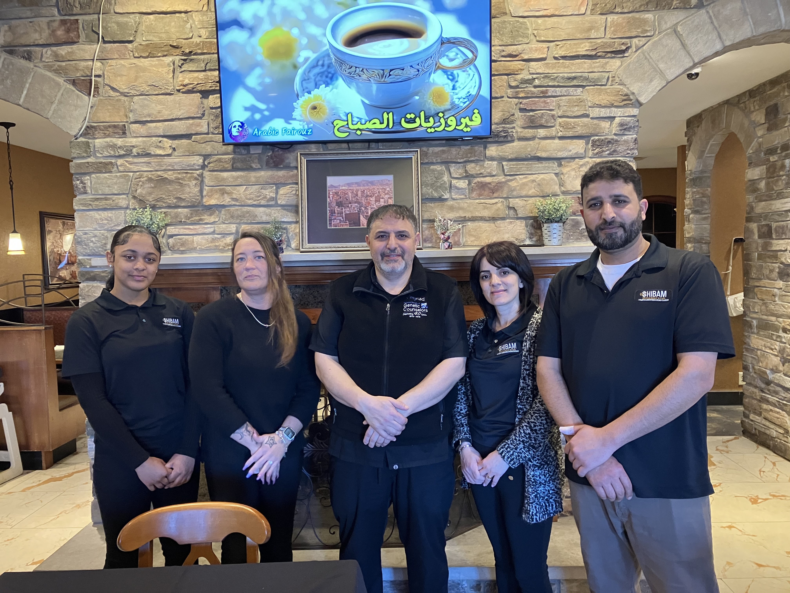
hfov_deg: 63.4
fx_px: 639
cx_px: 395
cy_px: 296
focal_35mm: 28
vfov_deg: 49.7
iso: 320
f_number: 1.8
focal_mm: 3.99
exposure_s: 1/40
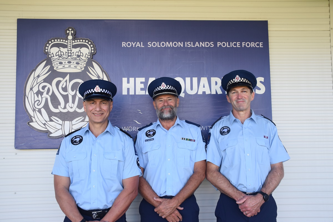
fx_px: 333
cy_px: 111
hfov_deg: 53.1
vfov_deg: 36.9
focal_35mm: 36
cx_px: 166
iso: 400
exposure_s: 1/160
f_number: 6.3
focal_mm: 24
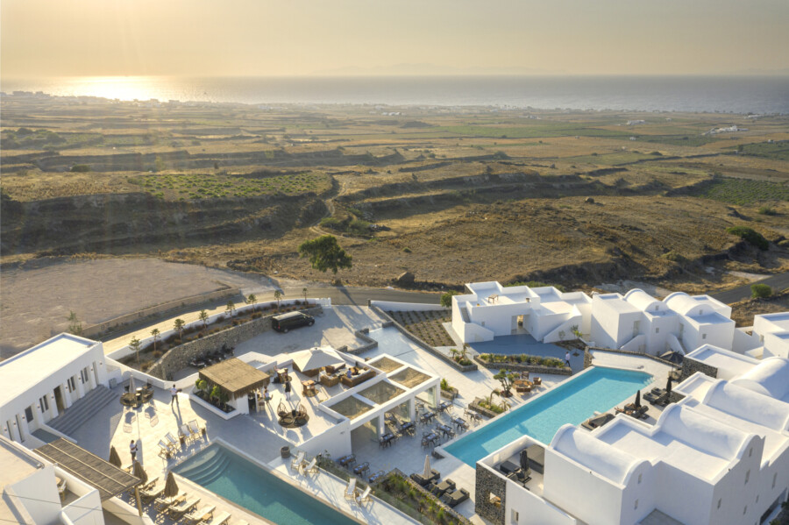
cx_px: 394
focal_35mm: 28
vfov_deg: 46.4
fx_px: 613
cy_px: 262
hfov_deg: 65.5
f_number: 9
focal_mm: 10.26
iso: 100
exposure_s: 1/320
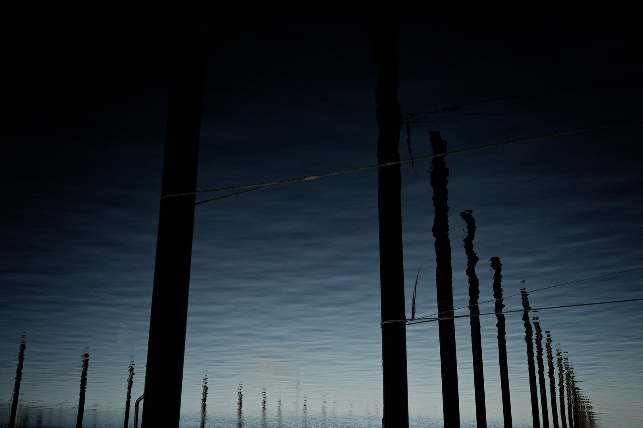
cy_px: 214
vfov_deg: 32.6
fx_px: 732
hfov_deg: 47.4
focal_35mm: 41
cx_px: 322
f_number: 4
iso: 200
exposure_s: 1/640
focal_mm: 20
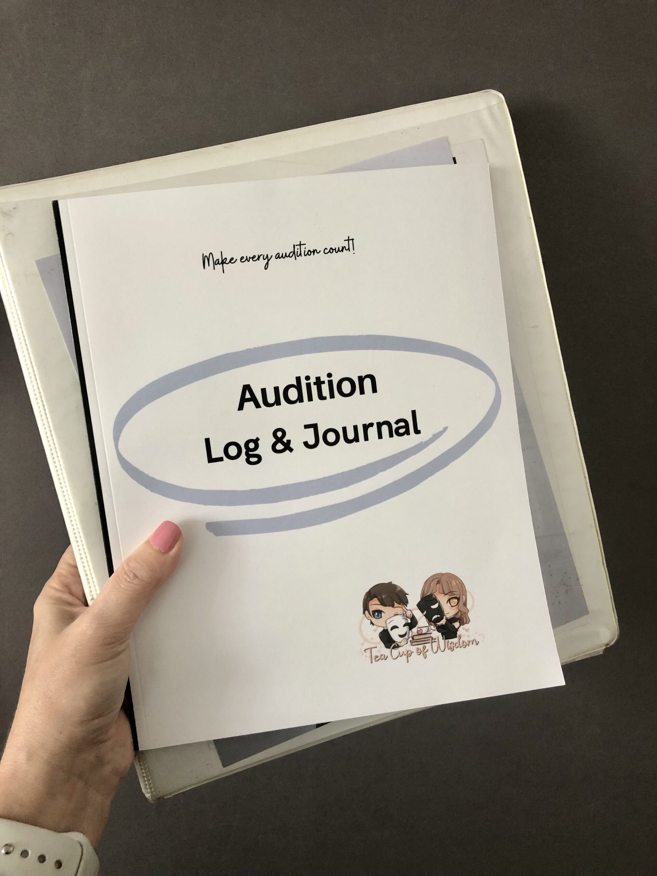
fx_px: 709
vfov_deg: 63.4
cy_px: 438
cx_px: 328
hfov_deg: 49.7
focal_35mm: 28
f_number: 1.8
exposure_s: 1/15
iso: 50
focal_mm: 3.99
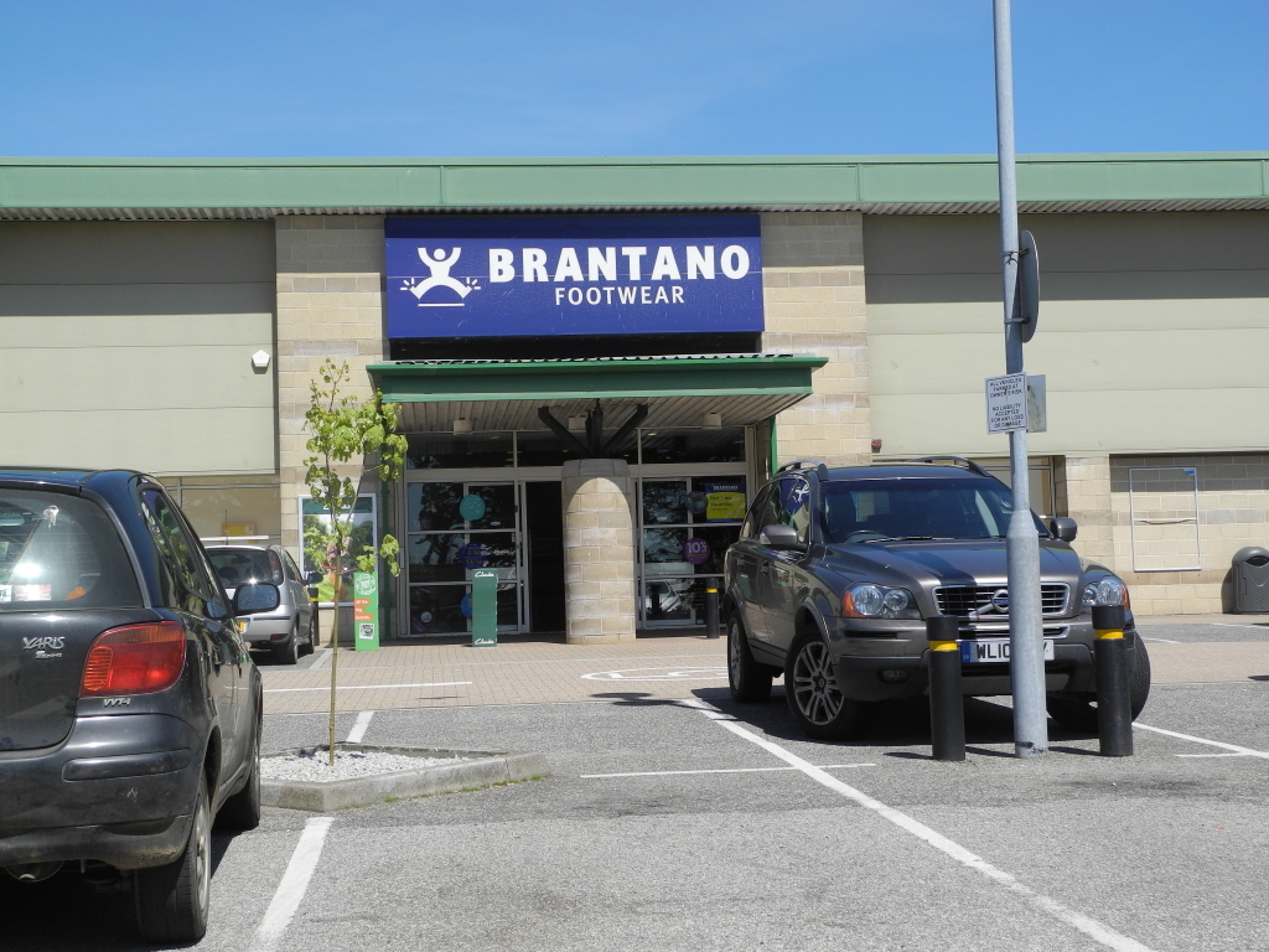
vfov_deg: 29.1
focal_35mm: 50
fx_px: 1833
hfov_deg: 38.2
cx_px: 634
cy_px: 476
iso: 100
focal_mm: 10.7
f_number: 4.5
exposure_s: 1/1000
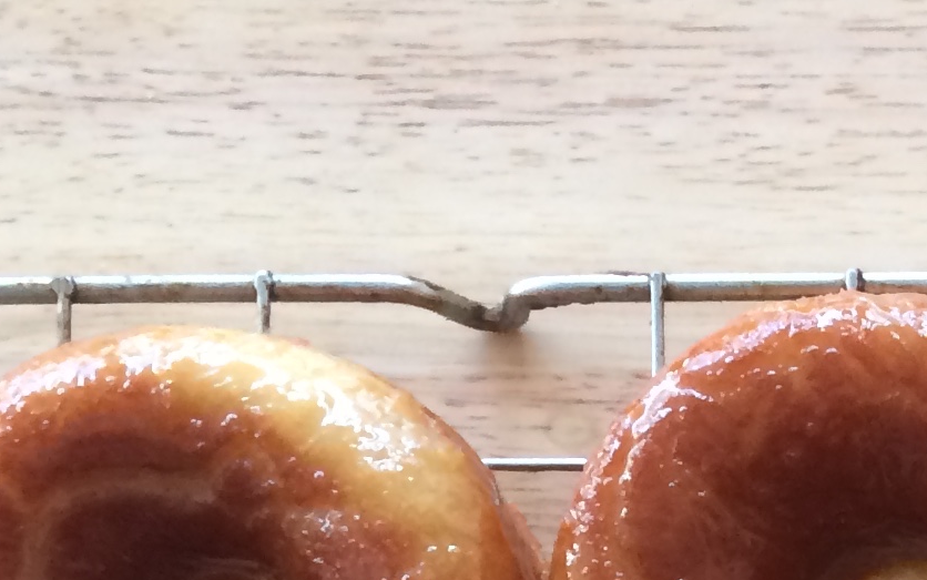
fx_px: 3032
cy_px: 1331
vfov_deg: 9.8
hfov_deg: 15.2
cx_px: 1627
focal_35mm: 120
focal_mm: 4.15
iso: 64
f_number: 2.2
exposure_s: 1/33
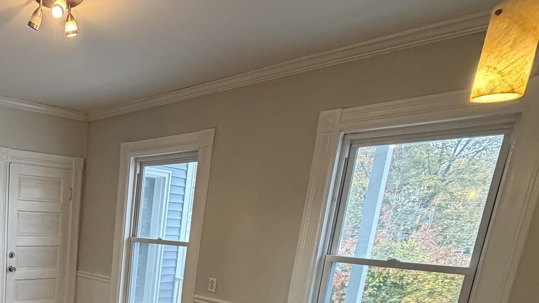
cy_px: 316
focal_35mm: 31
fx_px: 443
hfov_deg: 53.9
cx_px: 45
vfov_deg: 33.8
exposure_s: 1/60
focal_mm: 2.22
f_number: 2.2
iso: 320
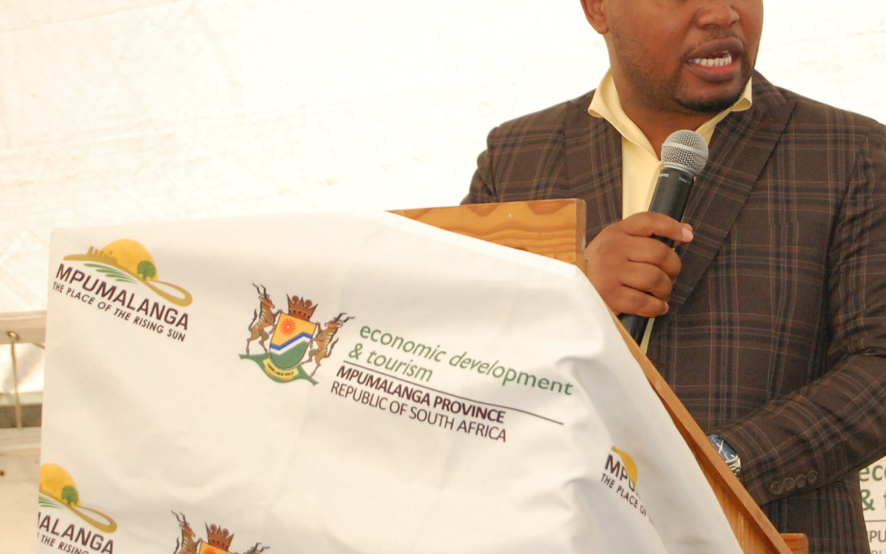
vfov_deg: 10.1
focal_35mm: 130
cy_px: 152
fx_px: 3134
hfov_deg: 16.0
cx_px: 625
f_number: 5.6
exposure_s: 1/500
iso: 1600
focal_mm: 55
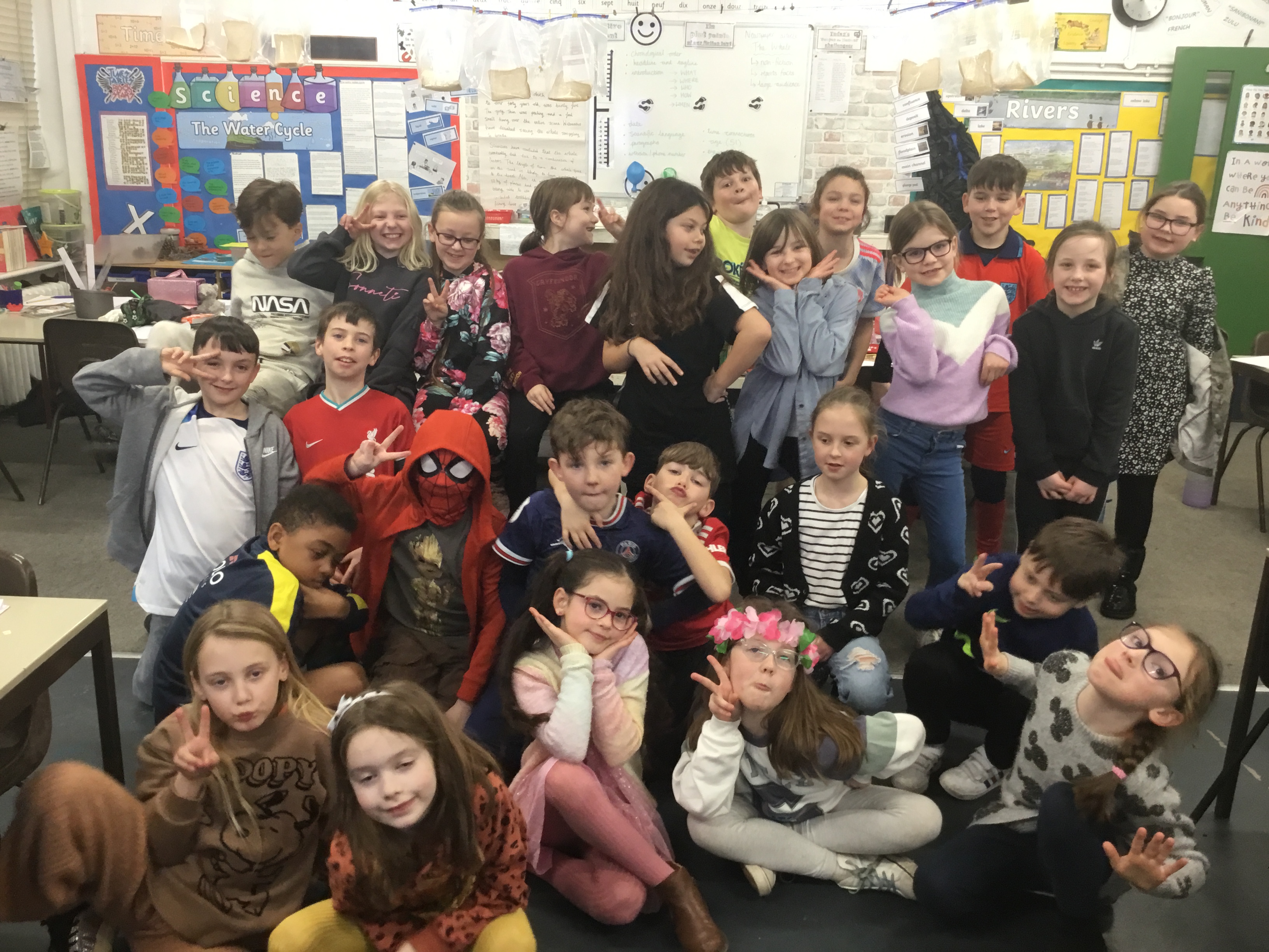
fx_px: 1136
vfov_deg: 45.4
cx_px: 634
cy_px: 476
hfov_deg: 58.4
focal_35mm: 31
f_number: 2.4
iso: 125
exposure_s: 1/33
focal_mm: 3.3
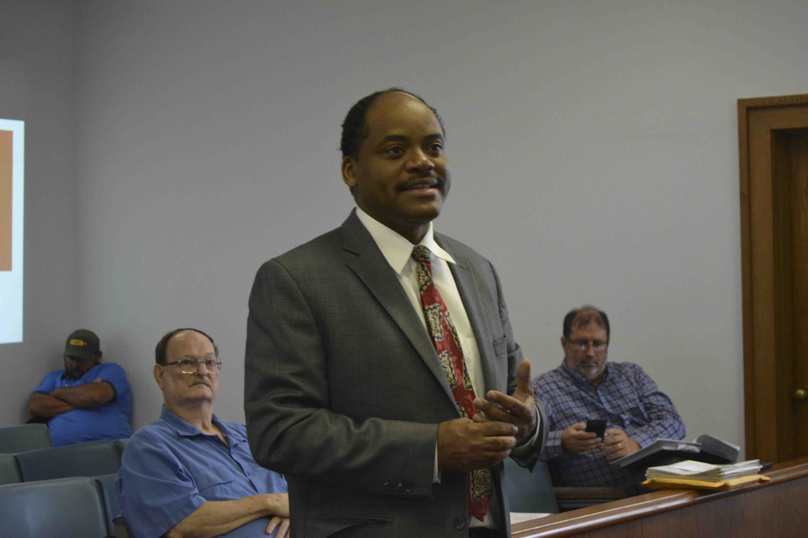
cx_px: 404
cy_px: 269
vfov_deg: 16.6
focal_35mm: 82
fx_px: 1852
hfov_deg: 24.6
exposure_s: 1/125
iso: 2500
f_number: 5.6
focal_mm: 55
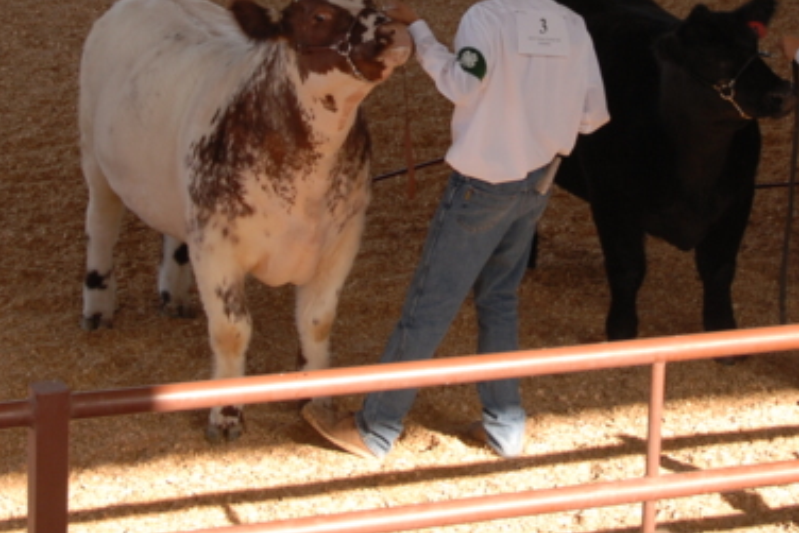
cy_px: 6
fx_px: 2693
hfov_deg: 16.9
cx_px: 487
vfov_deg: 11.2
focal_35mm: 121
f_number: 6.3
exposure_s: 1/160
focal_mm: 31
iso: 200
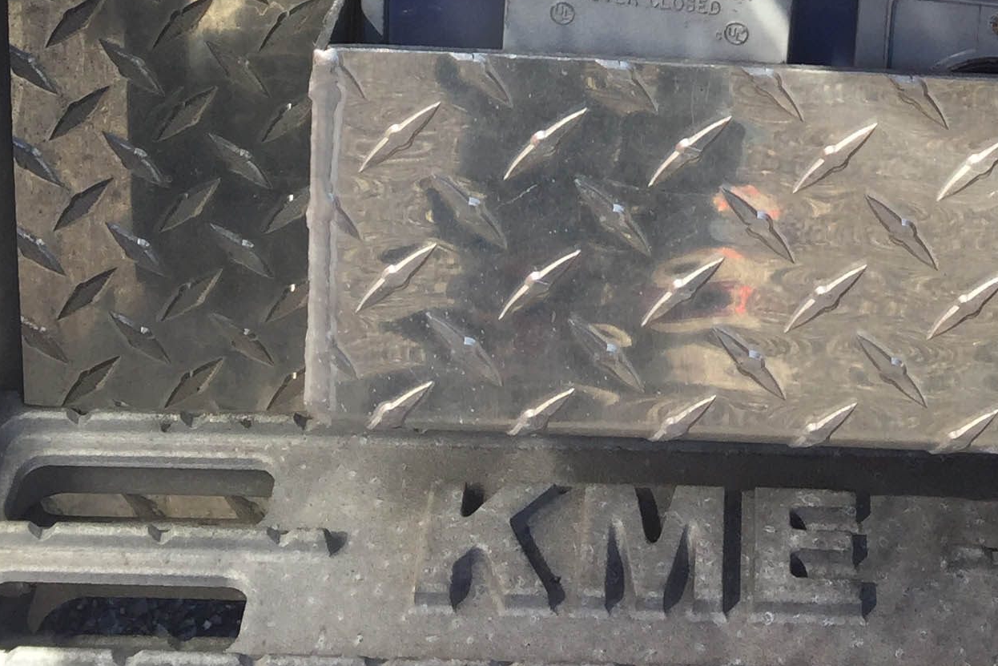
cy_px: -563
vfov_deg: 14.9
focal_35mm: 79
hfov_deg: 25.4
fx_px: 2190
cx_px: 755
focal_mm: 4.15
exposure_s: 1/719
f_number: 2.2
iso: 32
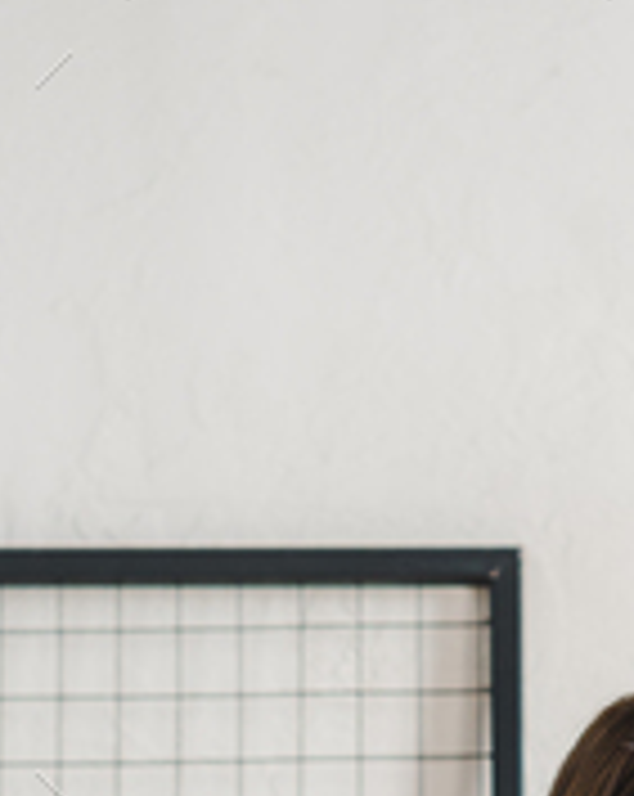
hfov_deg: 6.6
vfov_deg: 7.8
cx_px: 346
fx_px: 5526
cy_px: 1740
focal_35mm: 235
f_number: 3.5
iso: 200
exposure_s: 1/200
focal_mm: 50
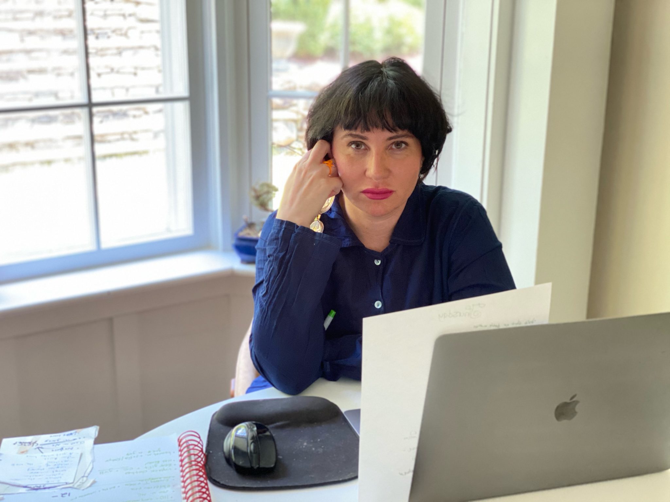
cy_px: 251
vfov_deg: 28.0
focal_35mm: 52
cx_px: 335
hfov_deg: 36.8
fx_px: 1006
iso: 250
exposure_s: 1/71
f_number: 2
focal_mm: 6
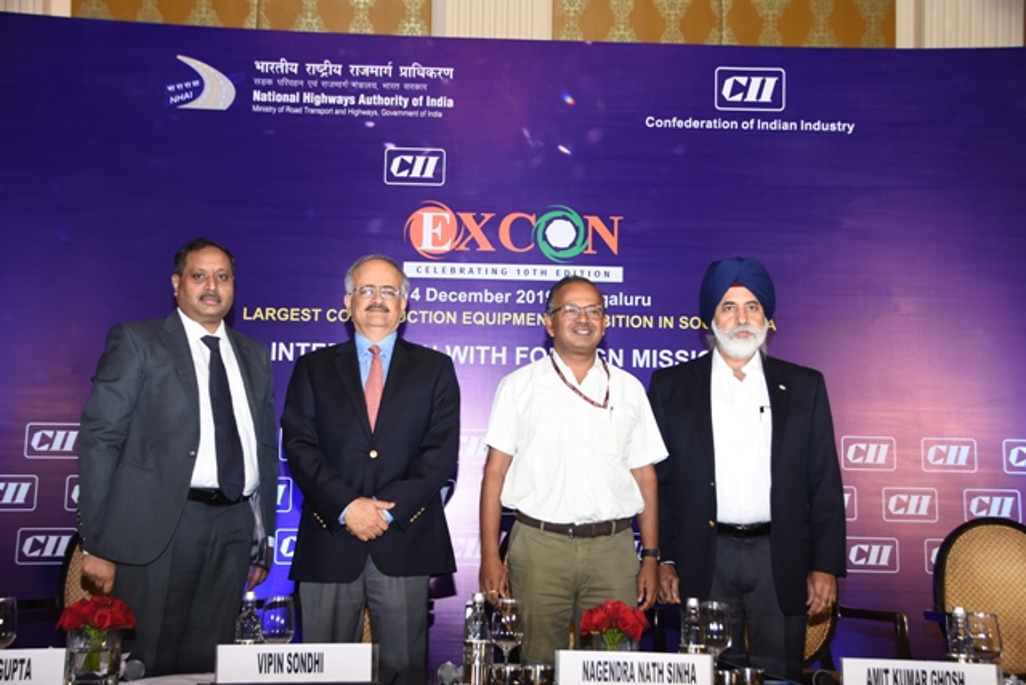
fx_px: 1240
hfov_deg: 45.0
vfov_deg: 30.9
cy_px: 342
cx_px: 513
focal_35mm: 44
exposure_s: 1/160
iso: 800
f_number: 5.6
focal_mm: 29
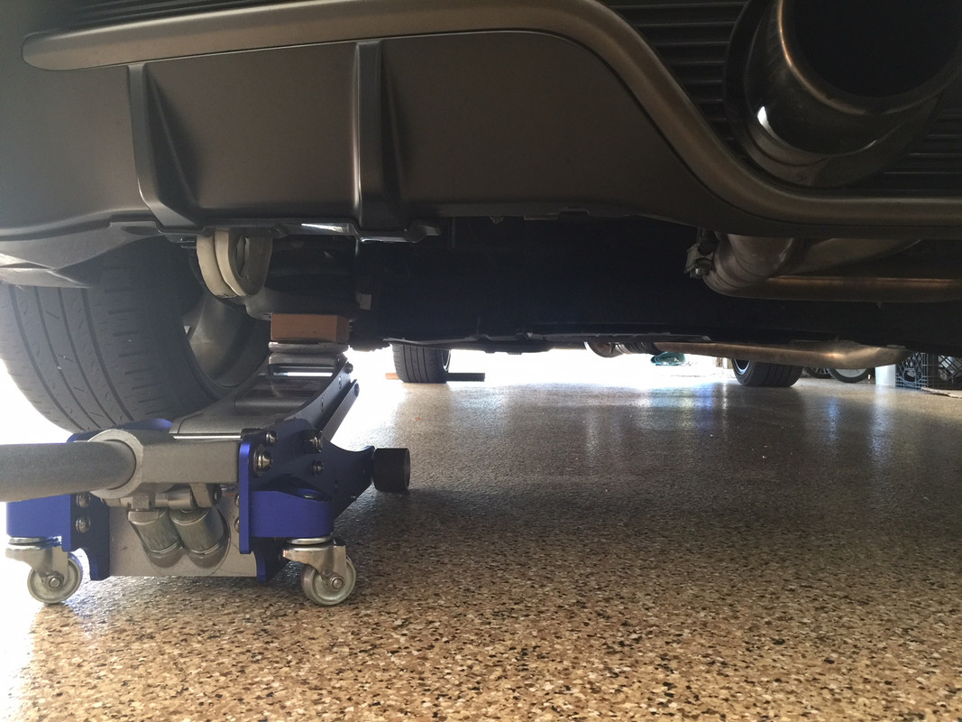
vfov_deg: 48.2
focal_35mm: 29
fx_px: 806
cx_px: 481
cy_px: 361
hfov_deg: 61.7
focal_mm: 4.15
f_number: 2.2
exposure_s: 1/15
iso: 80
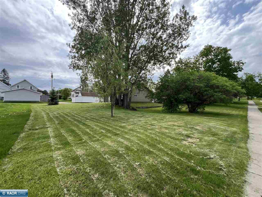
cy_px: 98
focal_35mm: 13
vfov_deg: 89.9
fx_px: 98
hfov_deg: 106.2
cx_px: 131
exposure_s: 1/492
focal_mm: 1.57
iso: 32
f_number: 1.8
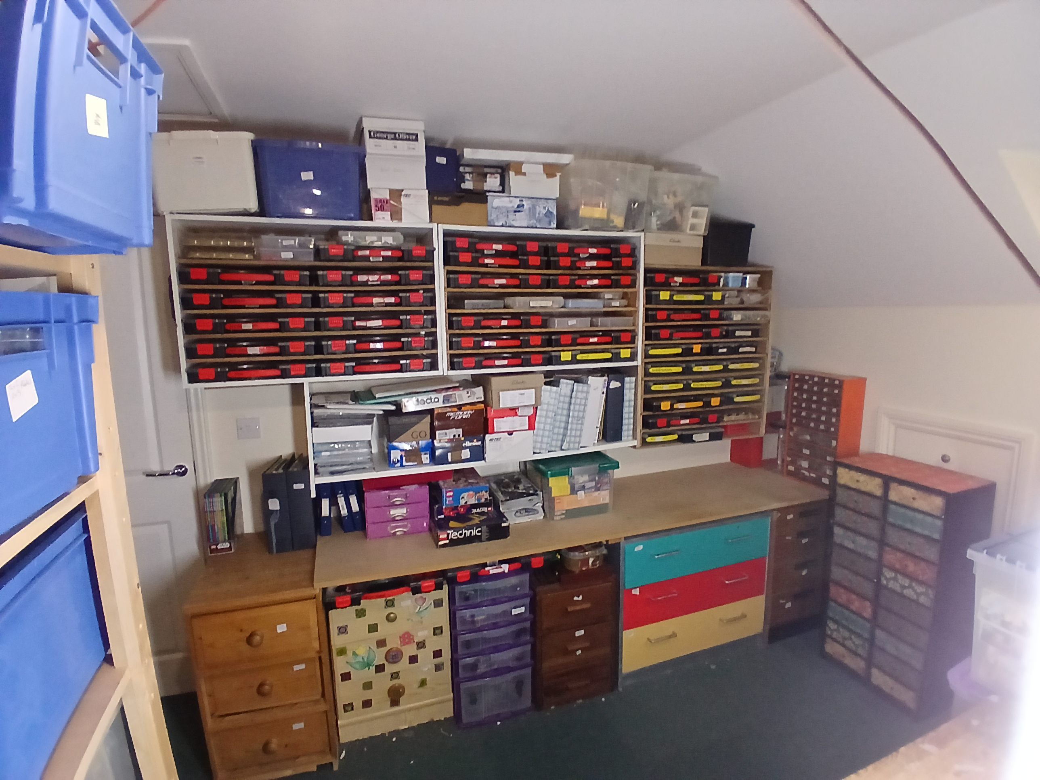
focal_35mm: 17
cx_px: 520
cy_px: 390
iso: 400
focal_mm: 1.4
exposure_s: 1/25
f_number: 2.2
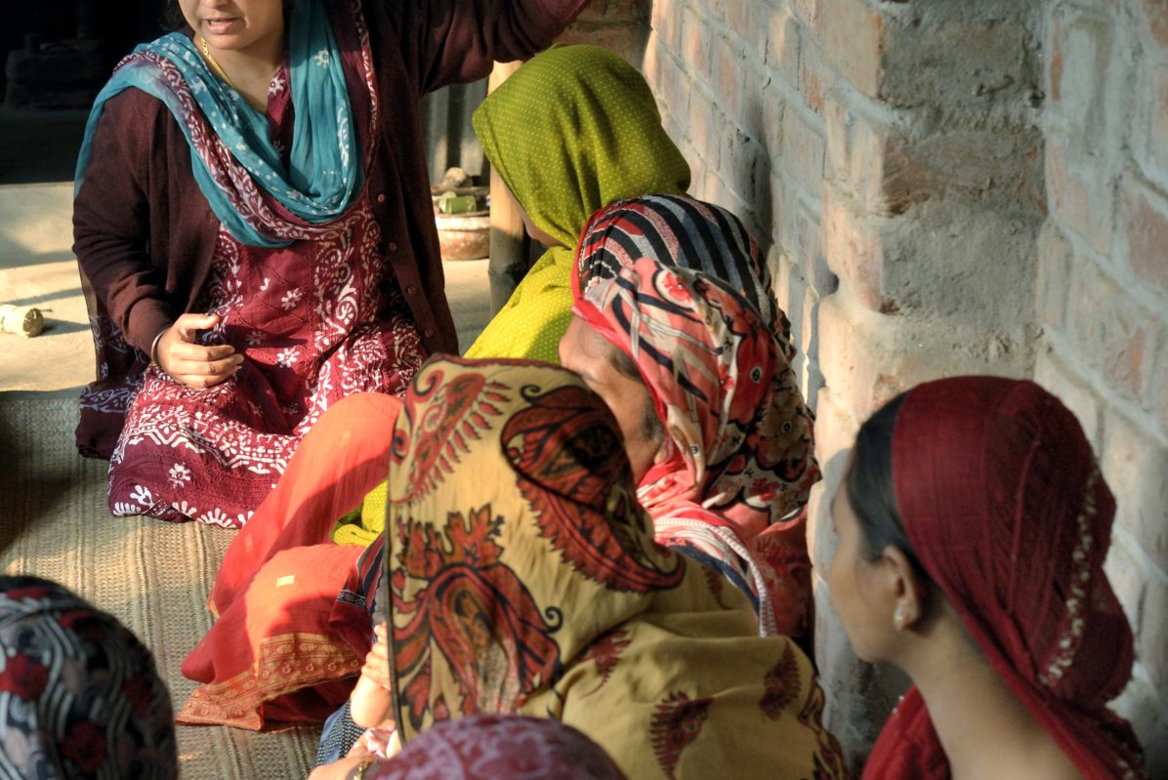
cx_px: -16
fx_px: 3474
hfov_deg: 18.6
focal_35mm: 107
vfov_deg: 12.8
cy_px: 629
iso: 800
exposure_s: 1/60
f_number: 5.6
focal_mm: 50
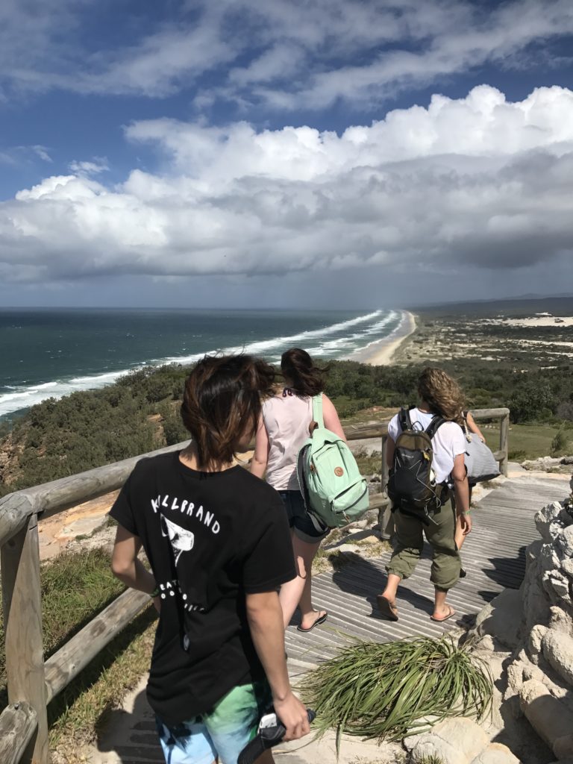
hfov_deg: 49.7
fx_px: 618
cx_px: 286
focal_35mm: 28
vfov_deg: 63.4
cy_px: 382
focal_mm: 3.99
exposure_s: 1/5051
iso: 20
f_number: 1.8
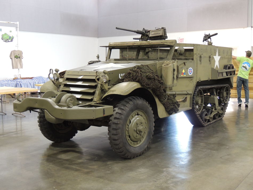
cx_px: 126
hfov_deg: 43.8
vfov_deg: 33.6
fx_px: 314
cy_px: 95
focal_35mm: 43
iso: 400
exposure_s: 1/30
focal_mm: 7.6
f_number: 3.4
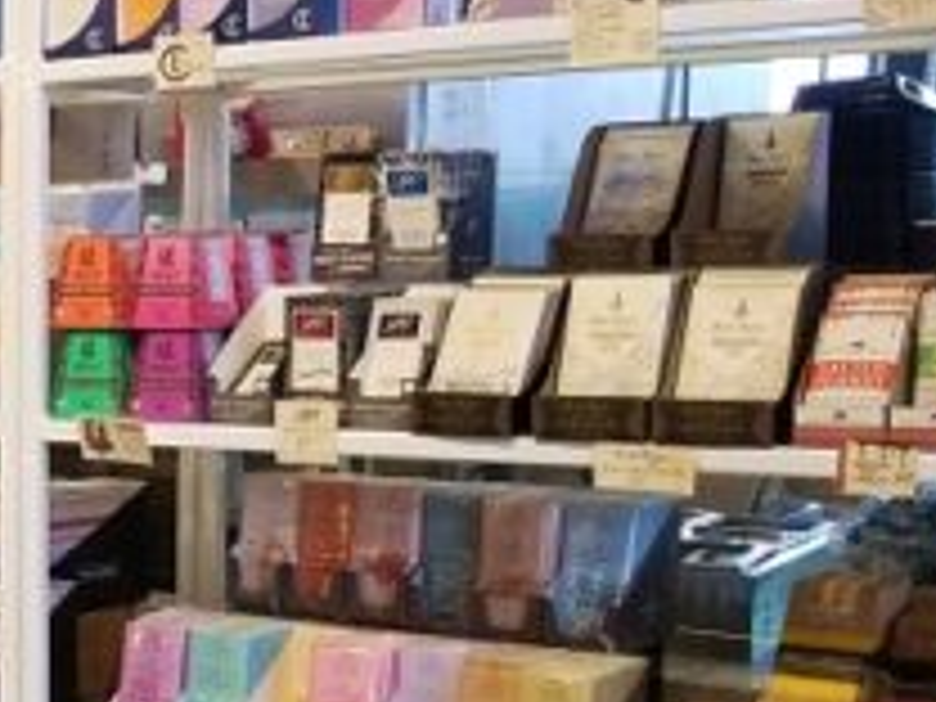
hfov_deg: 22.0
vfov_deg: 18.5
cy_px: 531
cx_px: -310
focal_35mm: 79
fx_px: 2136
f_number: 1.7
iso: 160
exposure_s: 1/40
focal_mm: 4.3
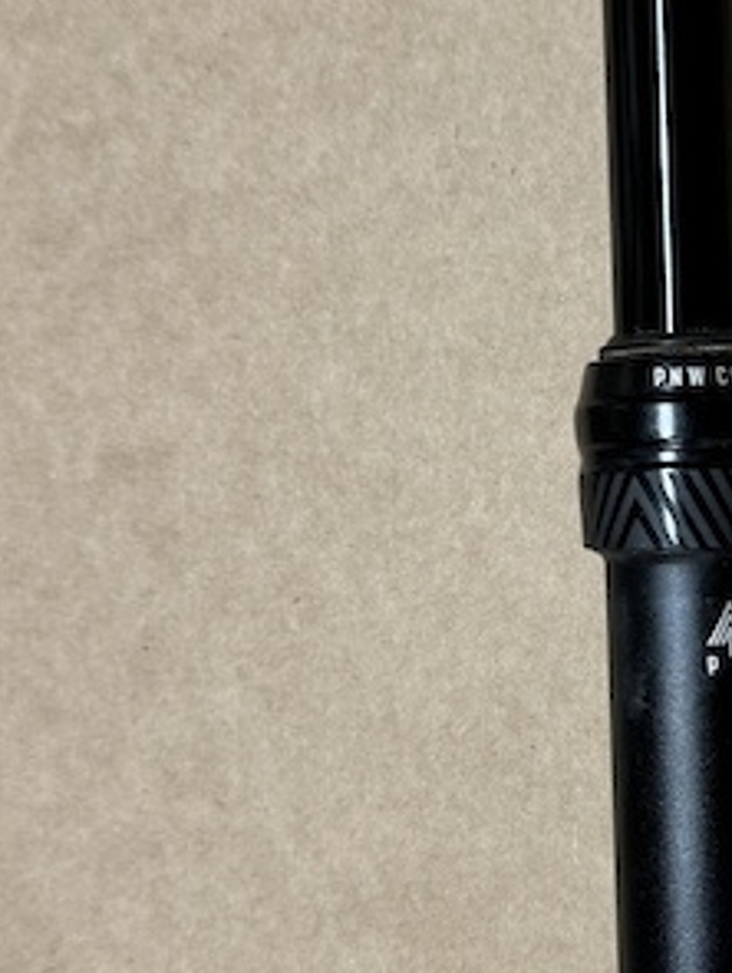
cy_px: 554
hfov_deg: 22.0
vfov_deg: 29.8
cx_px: 676
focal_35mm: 65
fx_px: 1829
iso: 200
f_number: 1.78
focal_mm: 6.86
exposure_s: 1/60
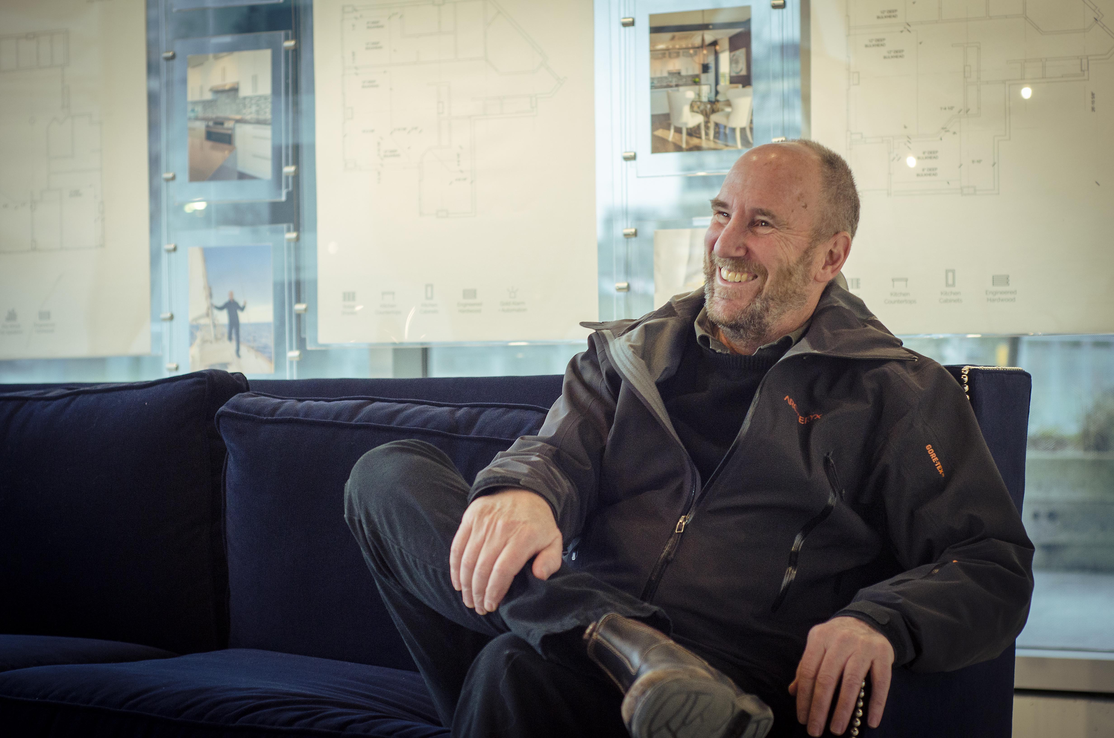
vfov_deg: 18.1
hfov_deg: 27.0
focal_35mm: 75
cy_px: 369
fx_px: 2316
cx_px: 557
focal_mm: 50
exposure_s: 1/60
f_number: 3.2
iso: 400
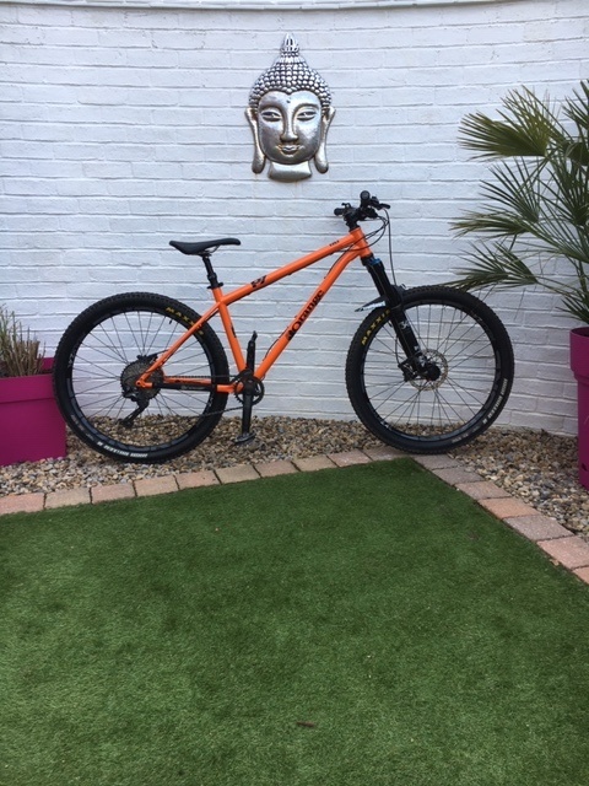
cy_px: 393
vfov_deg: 61.7
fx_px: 658
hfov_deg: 48.2
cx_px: 294
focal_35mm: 29
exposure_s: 1/127
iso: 25
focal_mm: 4.15
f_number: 2.2
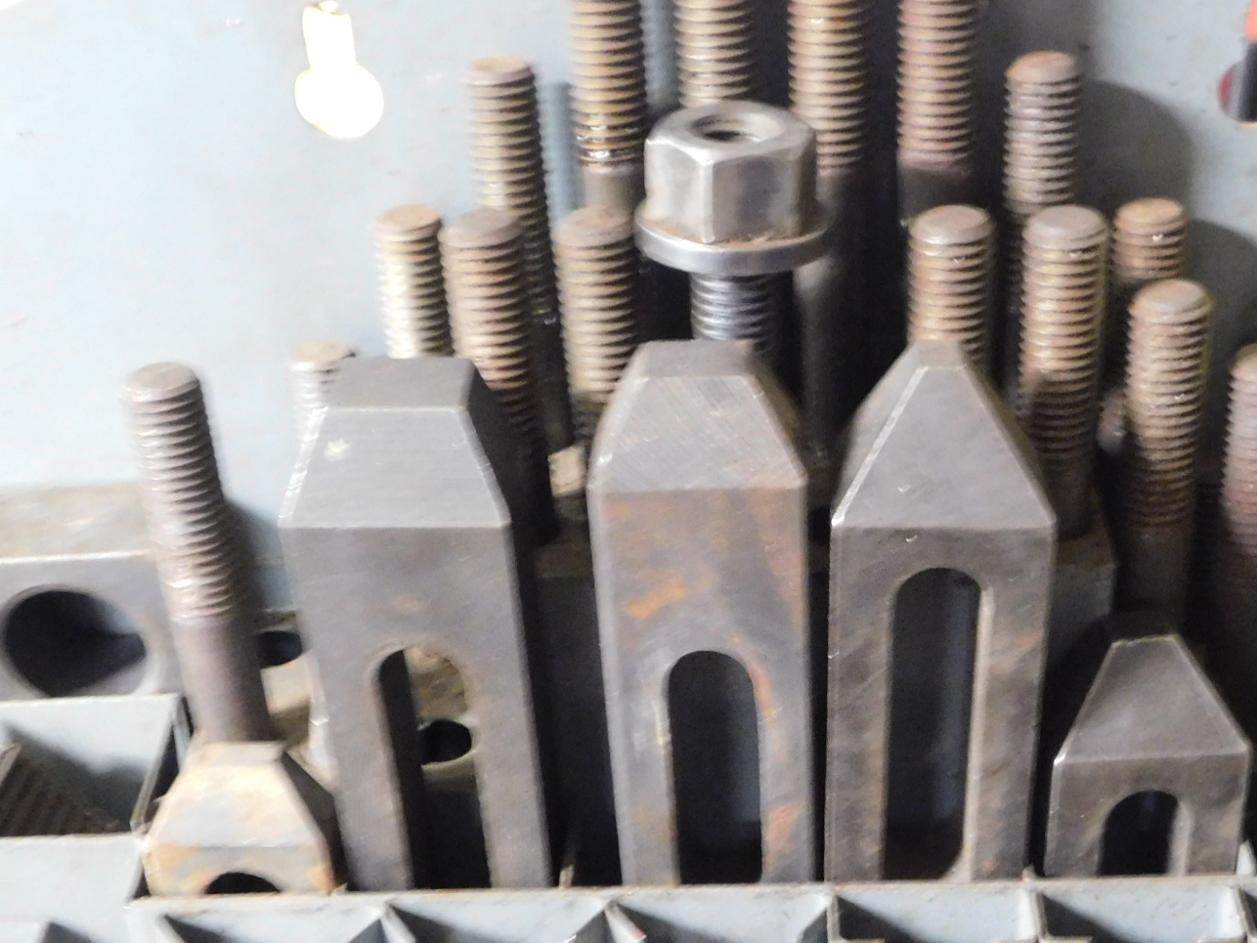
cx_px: 824
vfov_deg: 27.3
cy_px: 656
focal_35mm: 53
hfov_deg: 35.9
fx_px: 1925
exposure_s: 1/2.5
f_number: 3.2
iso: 800
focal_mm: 5.3
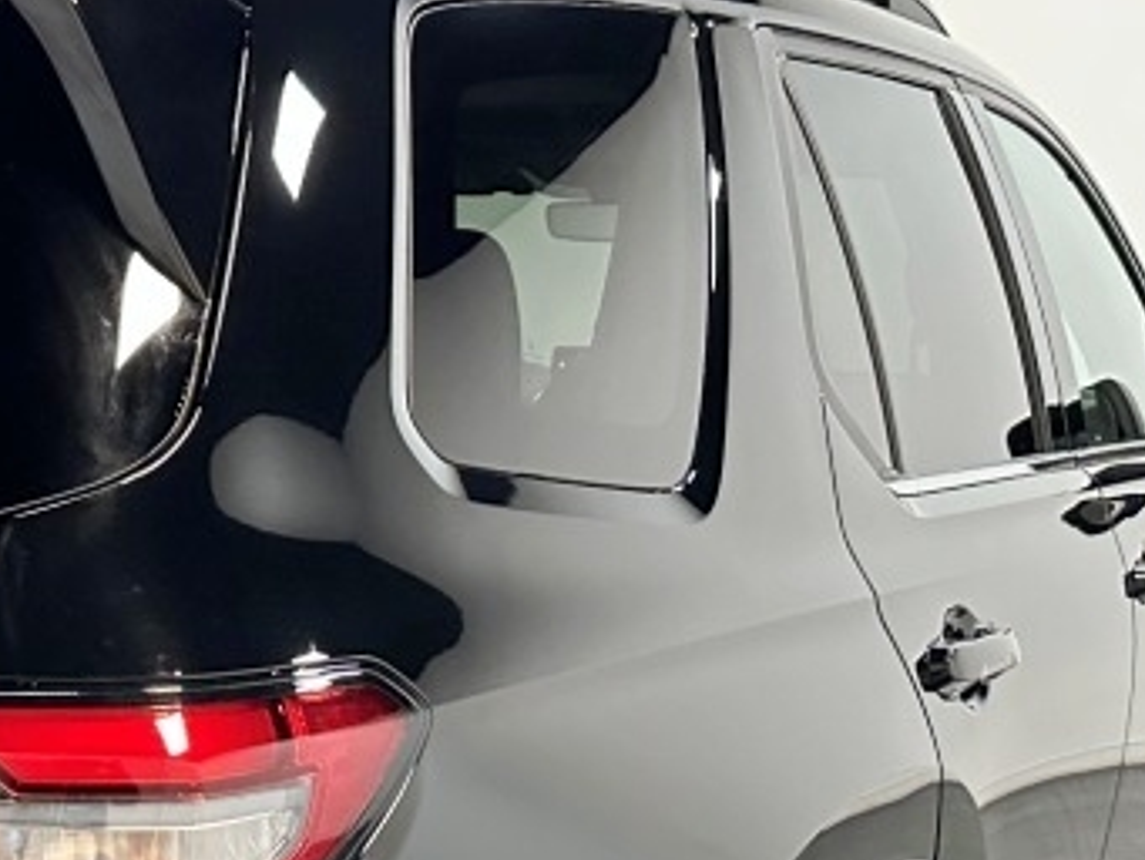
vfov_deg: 19.6
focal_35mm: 72
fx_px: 2382
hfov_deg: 25.5
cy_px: 941
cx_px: -40
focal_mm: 6.86
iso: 800
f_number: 1.78
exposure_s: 1/60
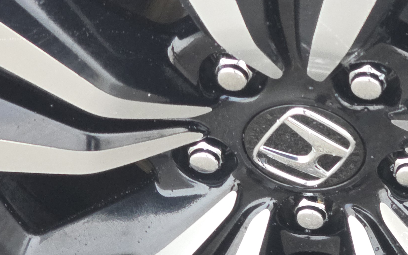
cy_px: 133
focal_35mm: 178
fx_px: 1979
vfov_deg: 7.4
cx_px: 332
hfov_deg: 11.7
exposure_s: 1/120
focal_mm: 7.9
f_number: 2.4
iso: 80
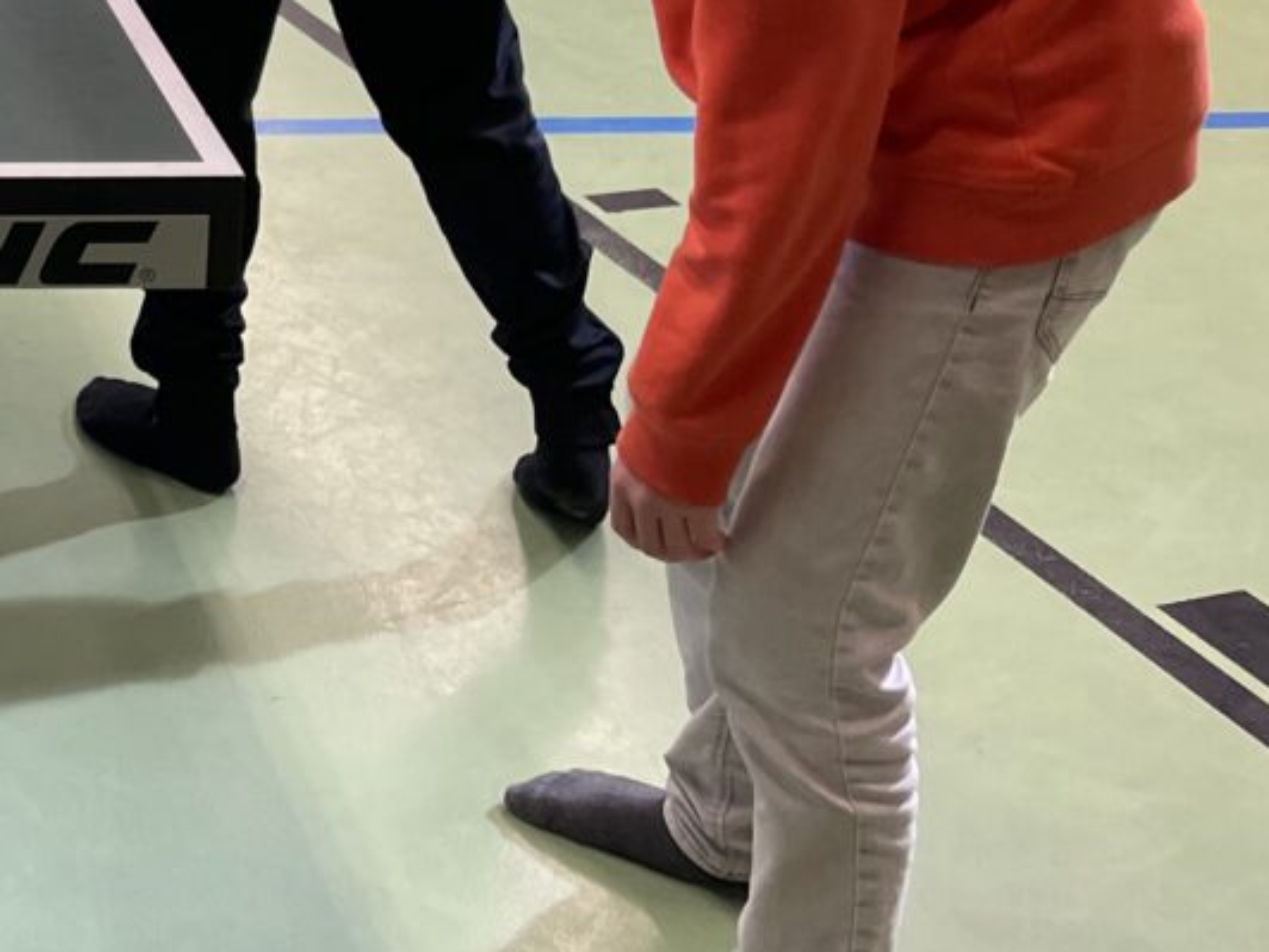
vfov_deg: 17.9
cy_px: -410
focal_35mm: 75
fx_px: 2749
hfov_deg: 22.2
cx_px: -553
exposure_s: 1/100
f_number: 1.6
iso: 100
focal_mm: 4.2
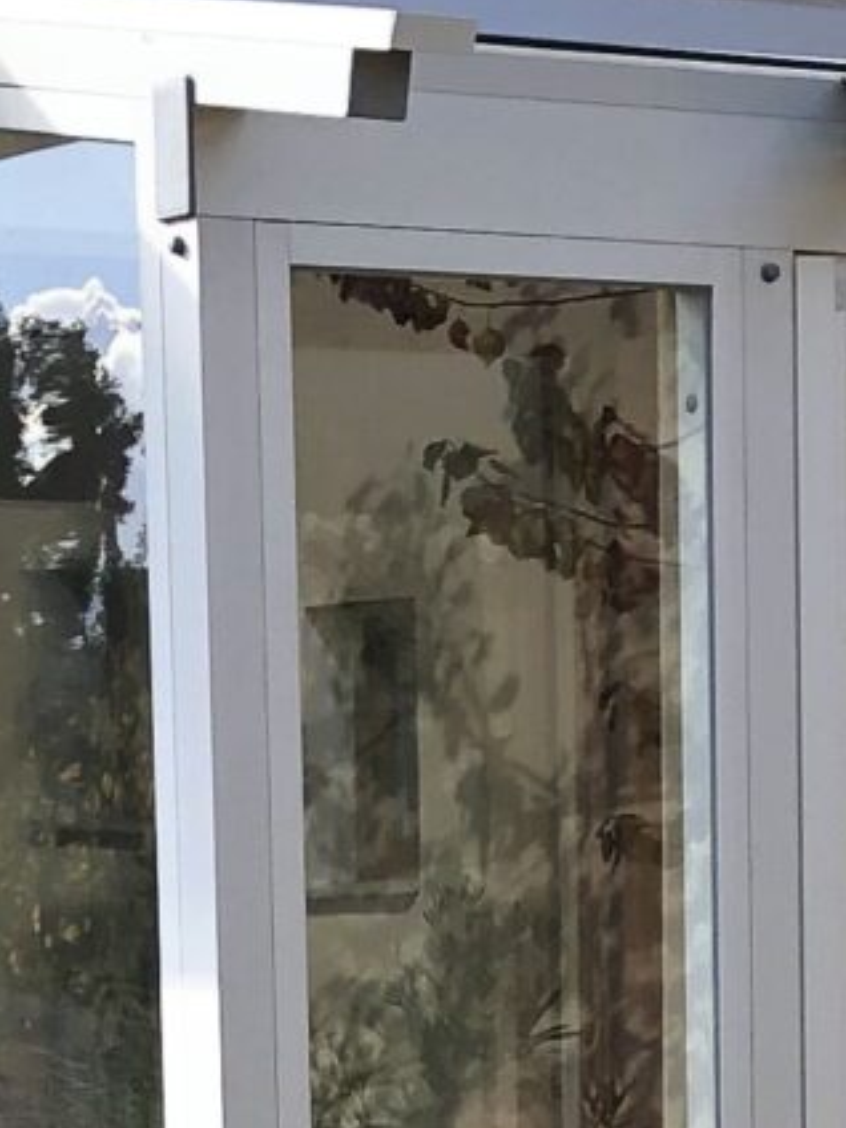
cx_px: 338
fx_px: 5507
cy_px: 1692
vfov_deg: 11.2
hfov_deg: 8.8
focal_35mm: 169
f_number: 1.8
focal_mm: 3.99
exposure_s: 1/714
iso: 20
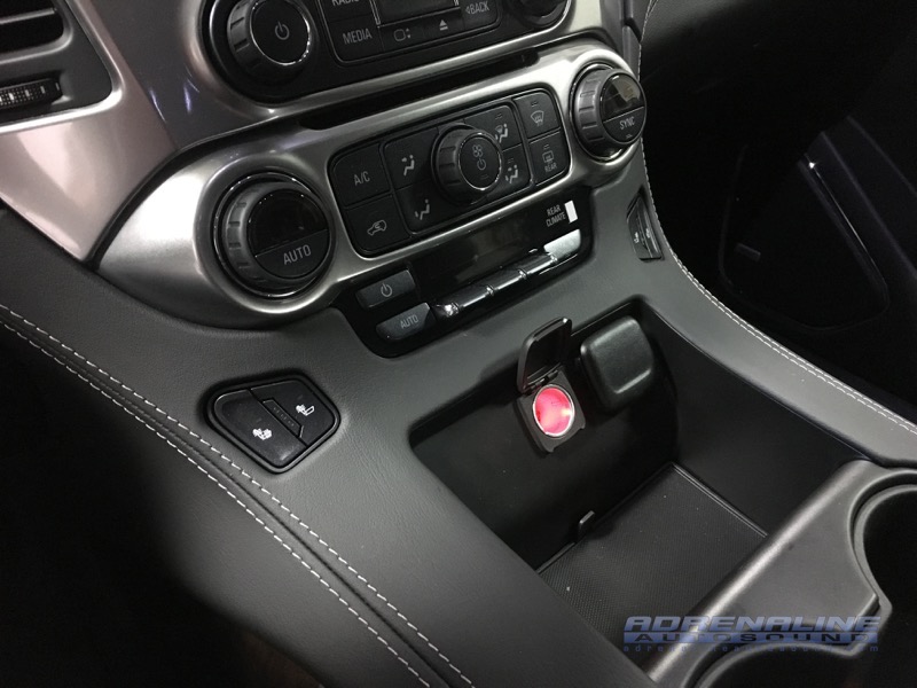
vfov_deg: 48.2
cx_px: 458
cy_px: 344
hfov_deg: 61.7
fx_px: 768
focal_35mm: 29
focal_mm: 4.15
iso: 320
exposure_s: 1/15
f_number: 2.2
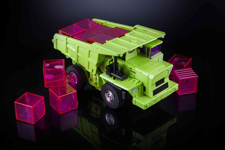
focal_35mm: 82
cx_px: 112
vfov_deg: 16.6
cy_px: 75
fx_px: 516
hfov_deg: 24.6
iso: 400
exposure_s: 1/30
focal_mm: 55
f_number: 10
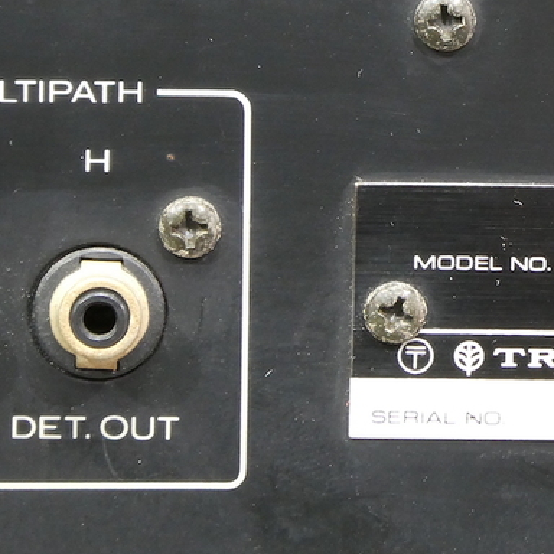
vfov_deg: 4.0
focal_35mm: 442
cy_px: 150
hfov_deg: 4.0
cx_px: 617
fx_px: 8003
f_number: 6.3
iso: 400
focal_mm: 35.8
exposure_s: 1/2
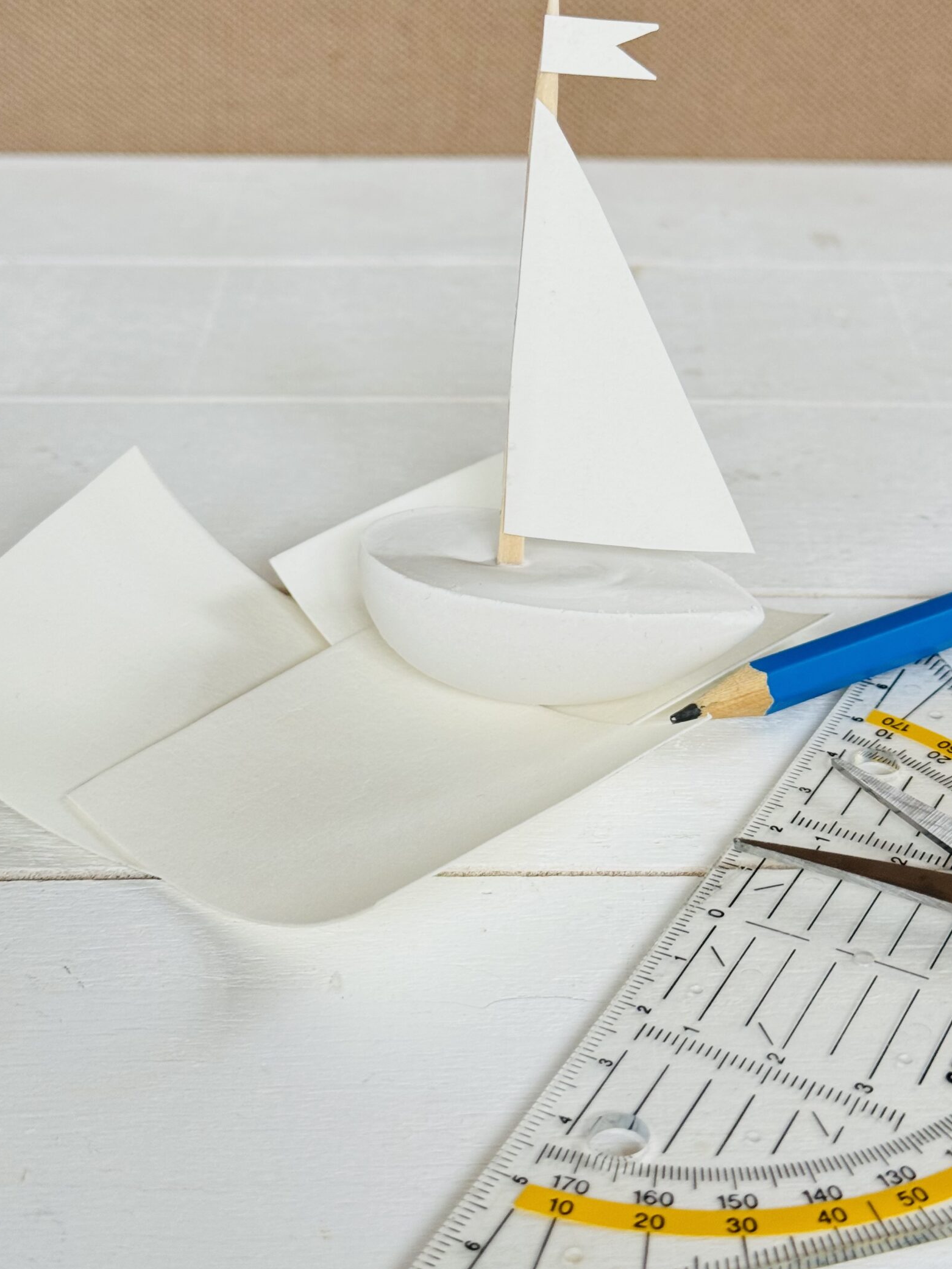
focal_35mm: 59
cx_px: 558
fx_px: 2164
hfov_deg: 24.8
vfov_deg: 32.6
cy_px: 516
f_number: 1.78
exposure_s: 1/91
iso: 100
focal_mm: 6.76
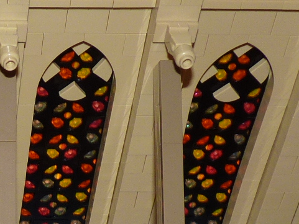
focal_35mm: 115
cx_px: -88
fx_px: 994
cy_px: 347
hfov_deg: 16.2
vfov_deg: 12.2
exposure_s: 1/15
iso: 100
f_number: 2.8
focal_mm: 4.8
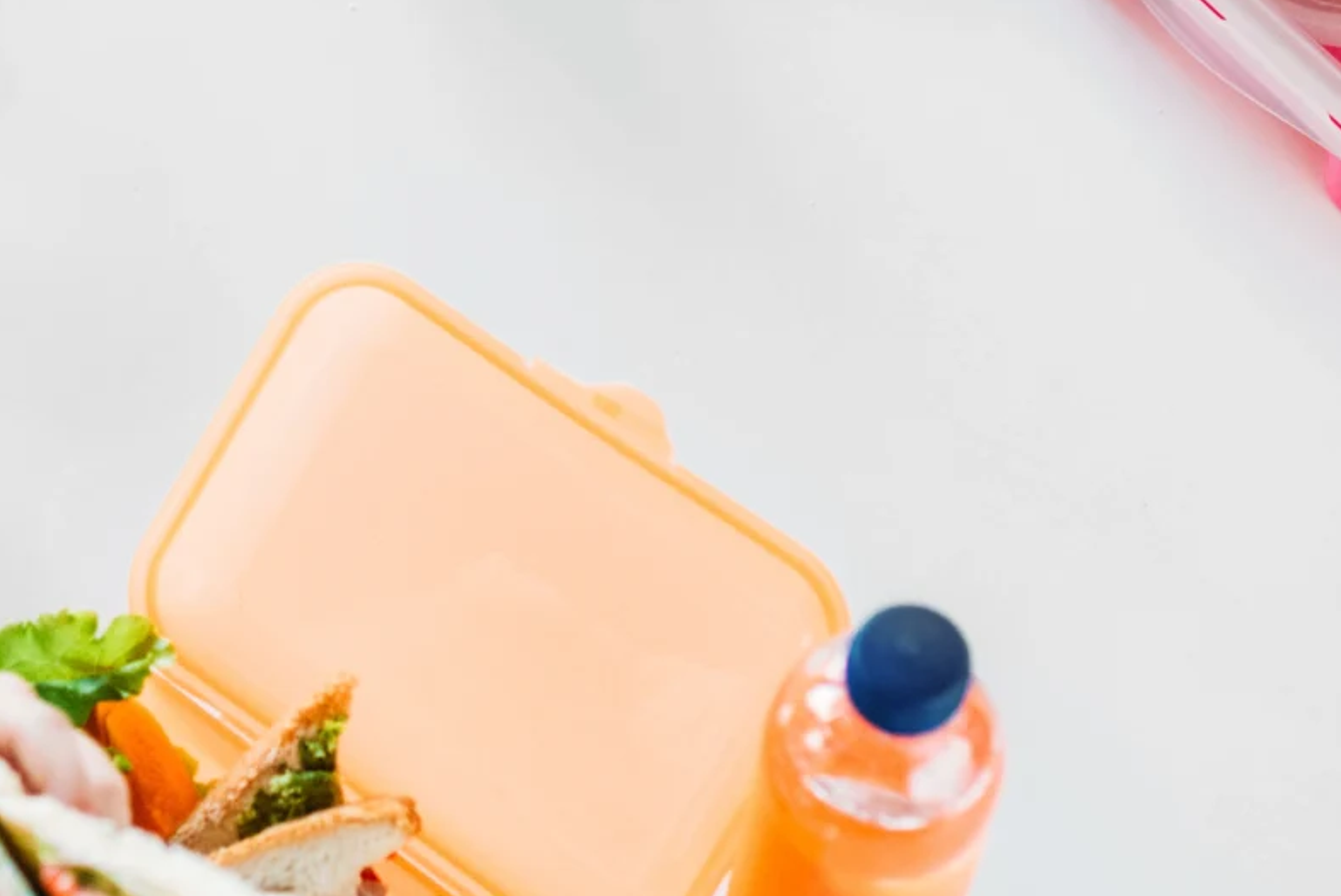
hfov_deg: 17.7
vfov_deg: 11.9
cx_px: 162
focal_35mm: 114
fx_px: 4249
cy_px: 49
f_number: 2.5
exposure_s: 1/250
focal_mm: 35
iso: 1000
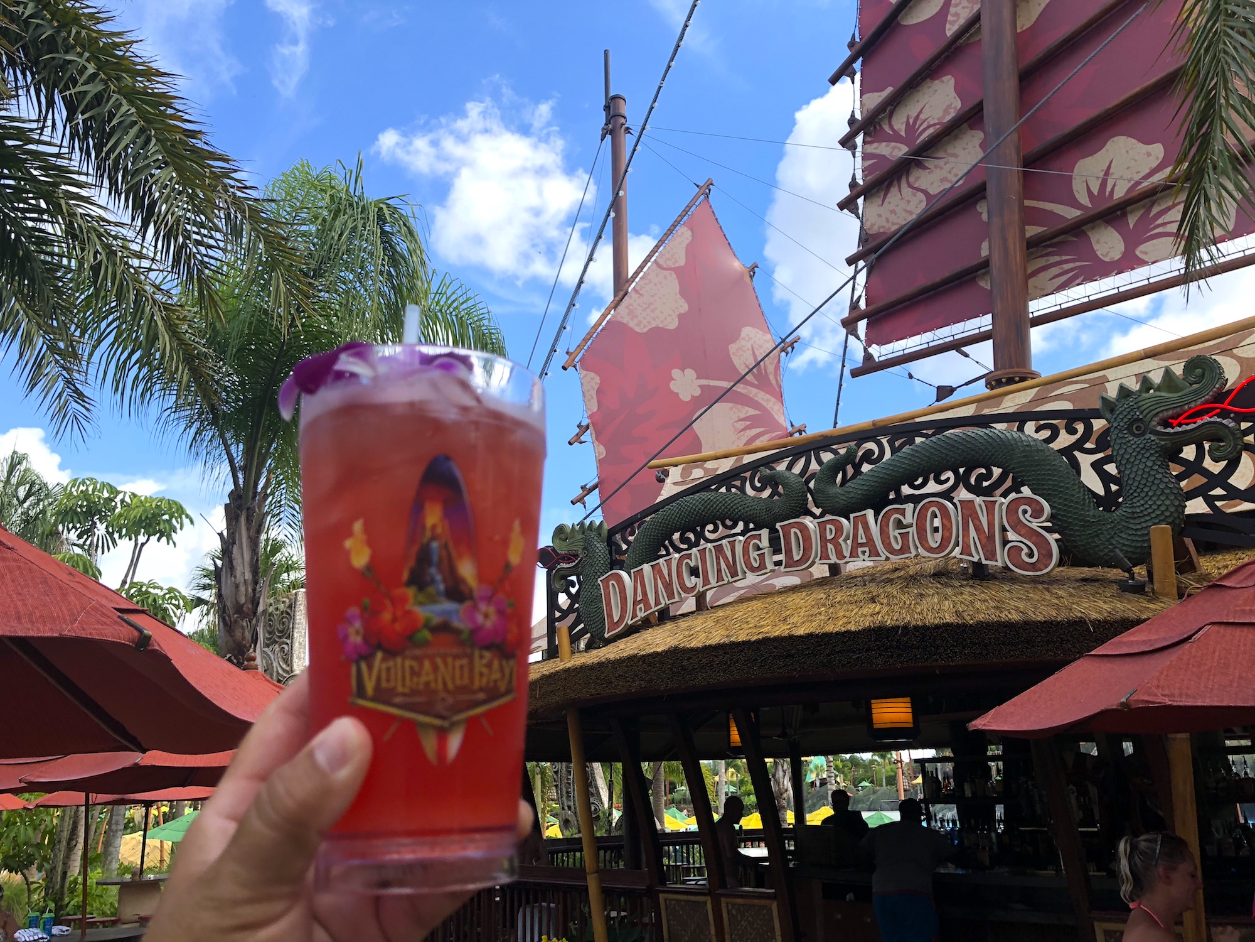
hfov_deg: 63.4
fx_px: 1015
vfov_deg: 49.7
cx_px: 628
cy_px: 471
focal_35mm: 28
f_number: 1.8
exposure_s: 1/952
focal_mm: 3.99
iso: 20
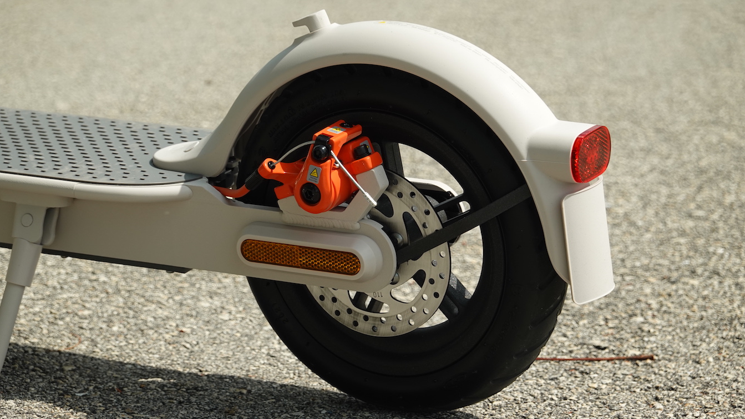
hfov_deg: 15.5
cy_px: 188
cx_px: 371
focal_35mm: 139
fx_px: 2745
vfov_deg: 8.7
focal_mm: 47.86
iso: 100
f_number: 4.5
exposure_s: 1/200
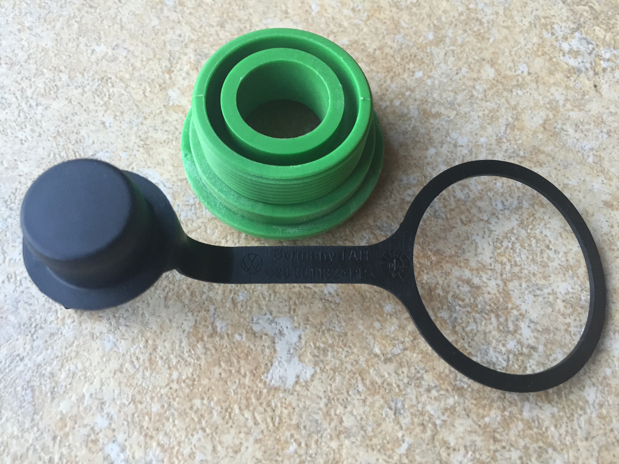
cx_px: 310
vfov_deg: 48.2
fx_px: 519
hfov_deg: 61.7
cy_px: 232
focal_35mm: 29
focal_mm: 4.15
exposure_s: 1/30
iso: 50
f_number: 2.2
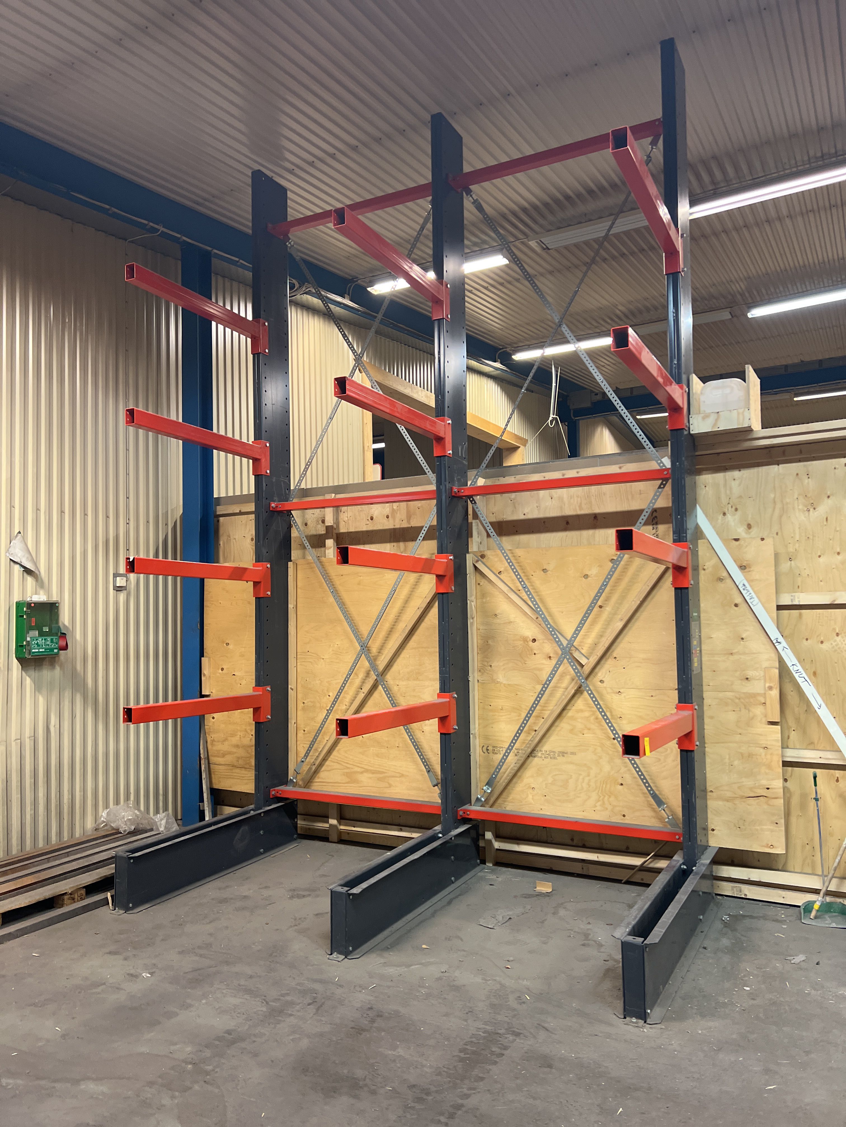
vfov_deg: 67.3
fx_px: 847
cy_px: 564
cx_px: 423
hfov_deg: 53.1
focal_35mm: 26
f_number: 1.5
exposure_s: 1/50
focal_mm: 5.7
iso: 200
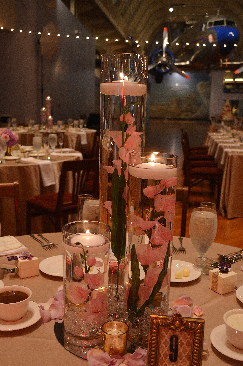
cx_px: 130
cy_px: 206
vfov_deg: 49.5
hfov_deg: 34.1
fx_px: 396
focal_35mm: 39
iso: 720
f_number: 3.8
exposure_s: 1/60
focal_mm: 22
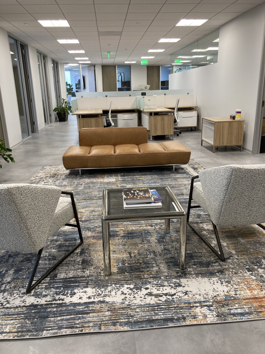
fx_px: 286
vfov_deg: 63.4
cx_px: 132
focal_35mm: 28
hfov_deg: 49.7
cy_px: 177
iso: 80
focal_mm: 3.99
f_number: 1.8
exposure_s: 1/60
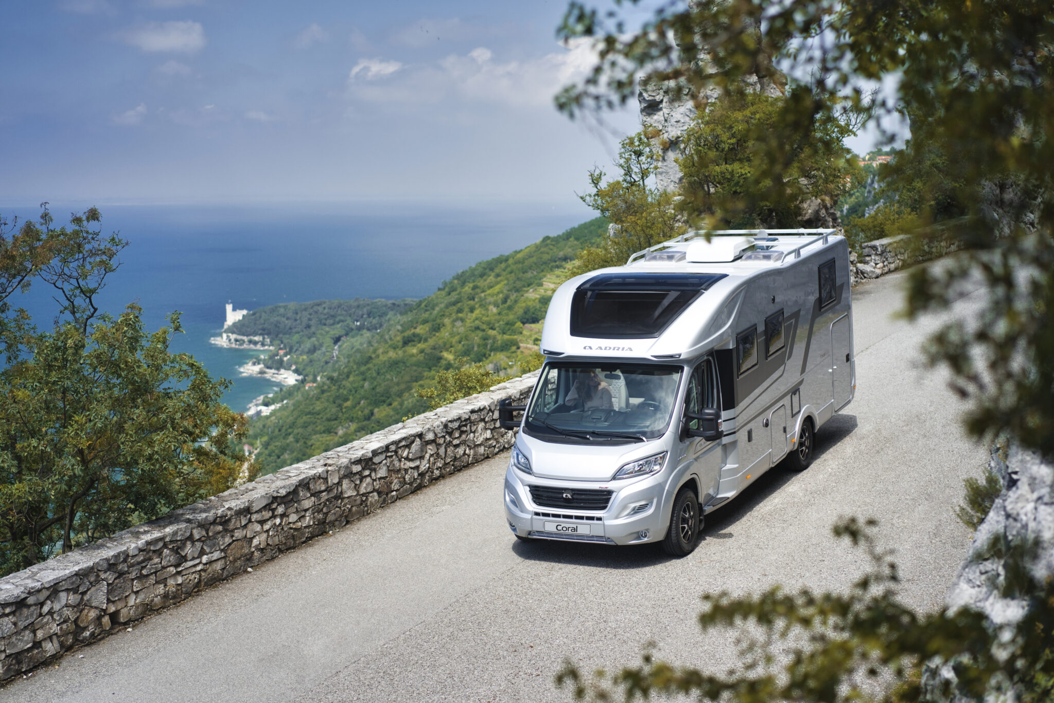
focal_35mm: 55
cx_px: 527
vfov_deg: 24.6
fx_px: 1610
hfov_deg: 36.2
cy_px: 352
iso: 100
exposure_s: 1/1000
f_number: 2.8
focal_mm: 55
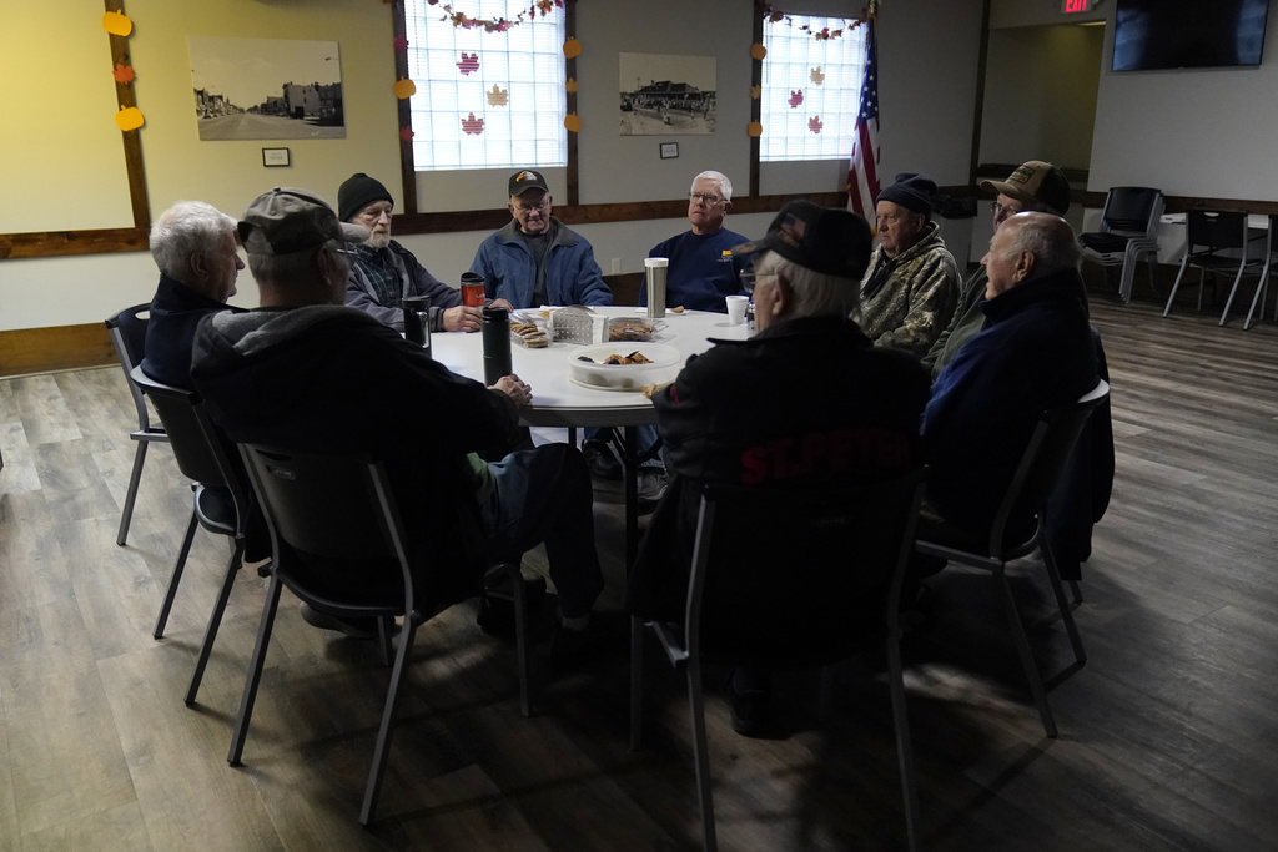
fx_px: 1030
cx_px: 639
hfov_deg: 63.7
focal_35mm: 29
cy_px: 426
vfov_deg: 45.0
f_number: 2.8
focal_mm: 29
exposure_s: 1/500
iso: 6400
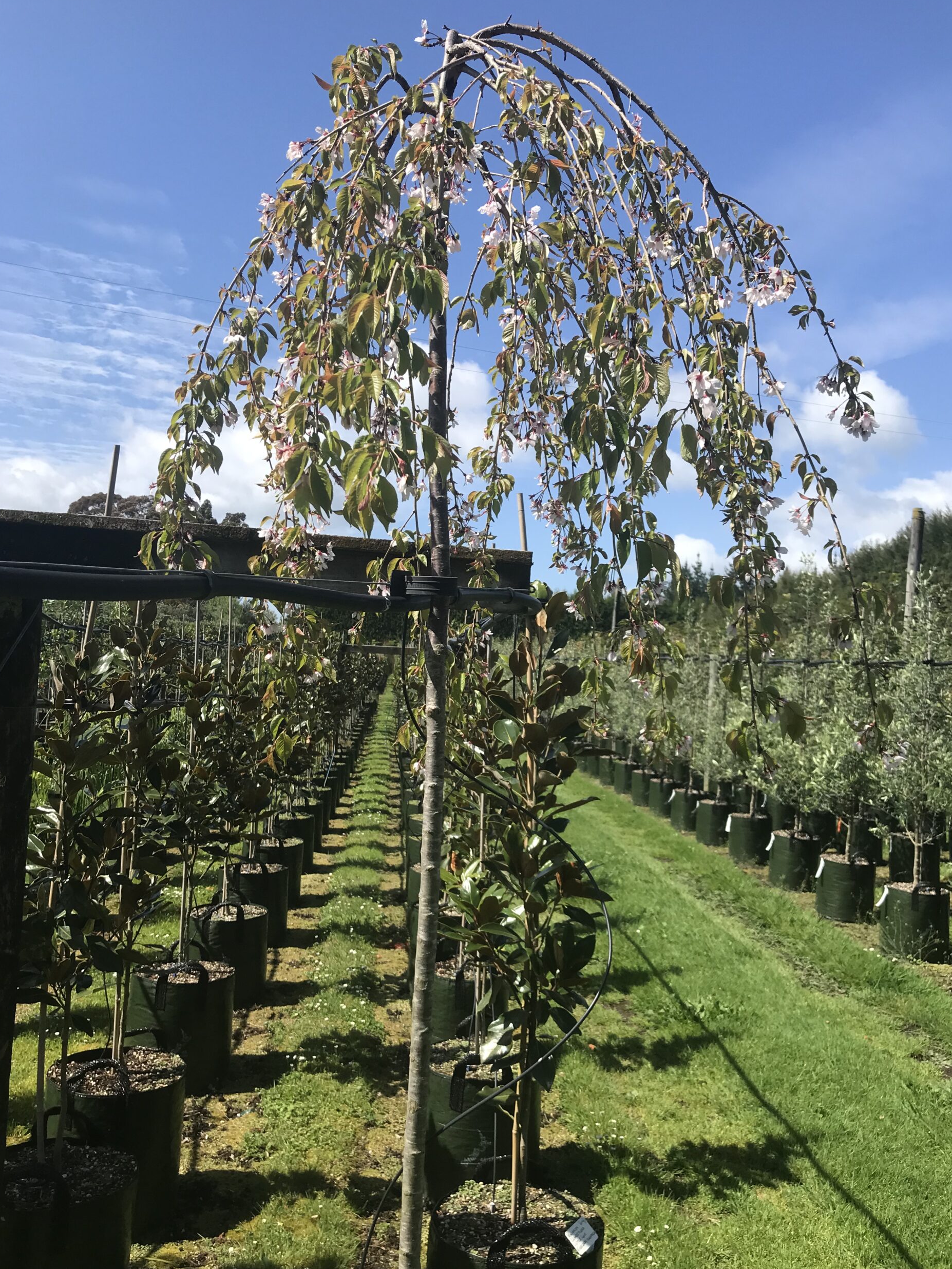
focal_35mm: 29
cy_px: 649
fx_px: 1063
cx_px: 477
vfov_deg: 61.7
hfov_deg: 48.2
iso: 20
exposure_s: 1/1880
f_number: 1.8
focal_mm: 3.99
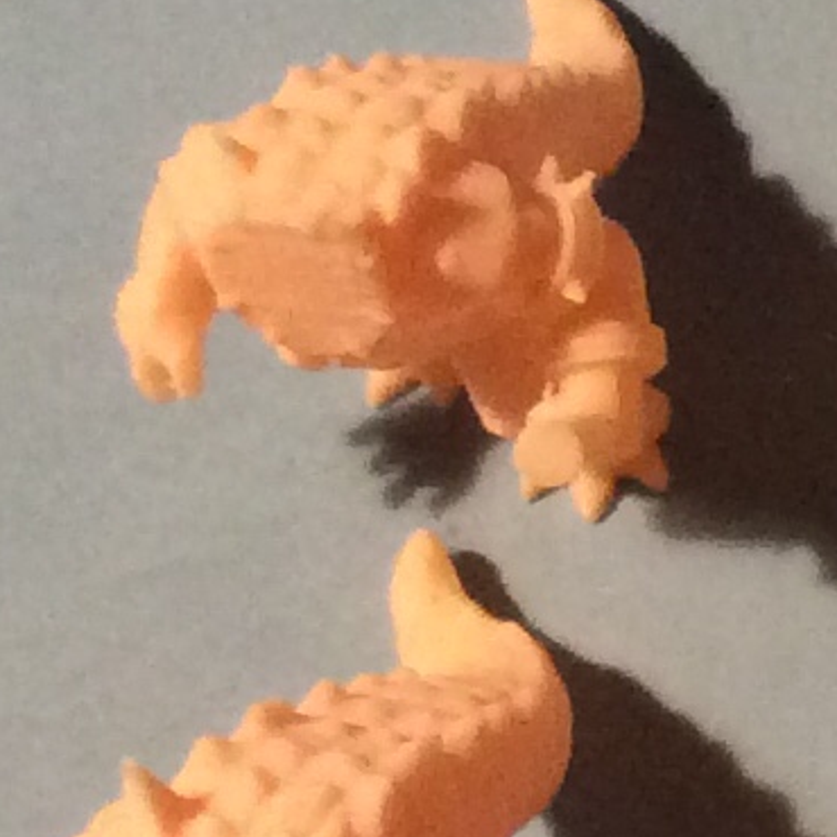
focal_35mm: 198
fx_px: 5417
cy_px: 251
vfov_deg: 8.8
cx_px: 2147
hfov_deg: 8.0
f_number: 2.4
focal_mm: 3.3
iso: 160
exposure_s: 1/25
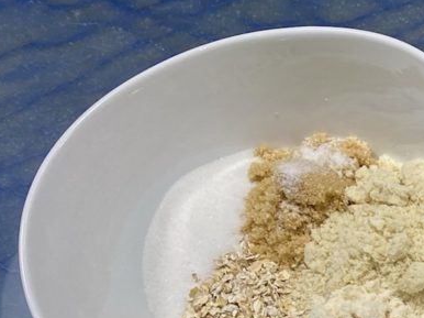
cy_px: 542
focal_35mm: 89
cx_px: 722
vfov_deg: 14.8
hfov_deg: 18.2
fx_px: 1089
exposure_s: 1/60
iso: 64
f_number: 1.8
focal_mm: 4.25
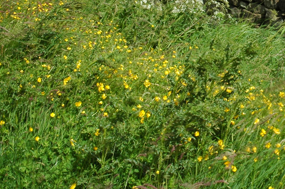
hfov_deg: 22.3
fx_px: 682
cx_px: 312
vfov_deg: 15.4
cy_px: -26
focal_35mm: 86
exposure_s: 1/80
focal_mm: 25
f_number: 18
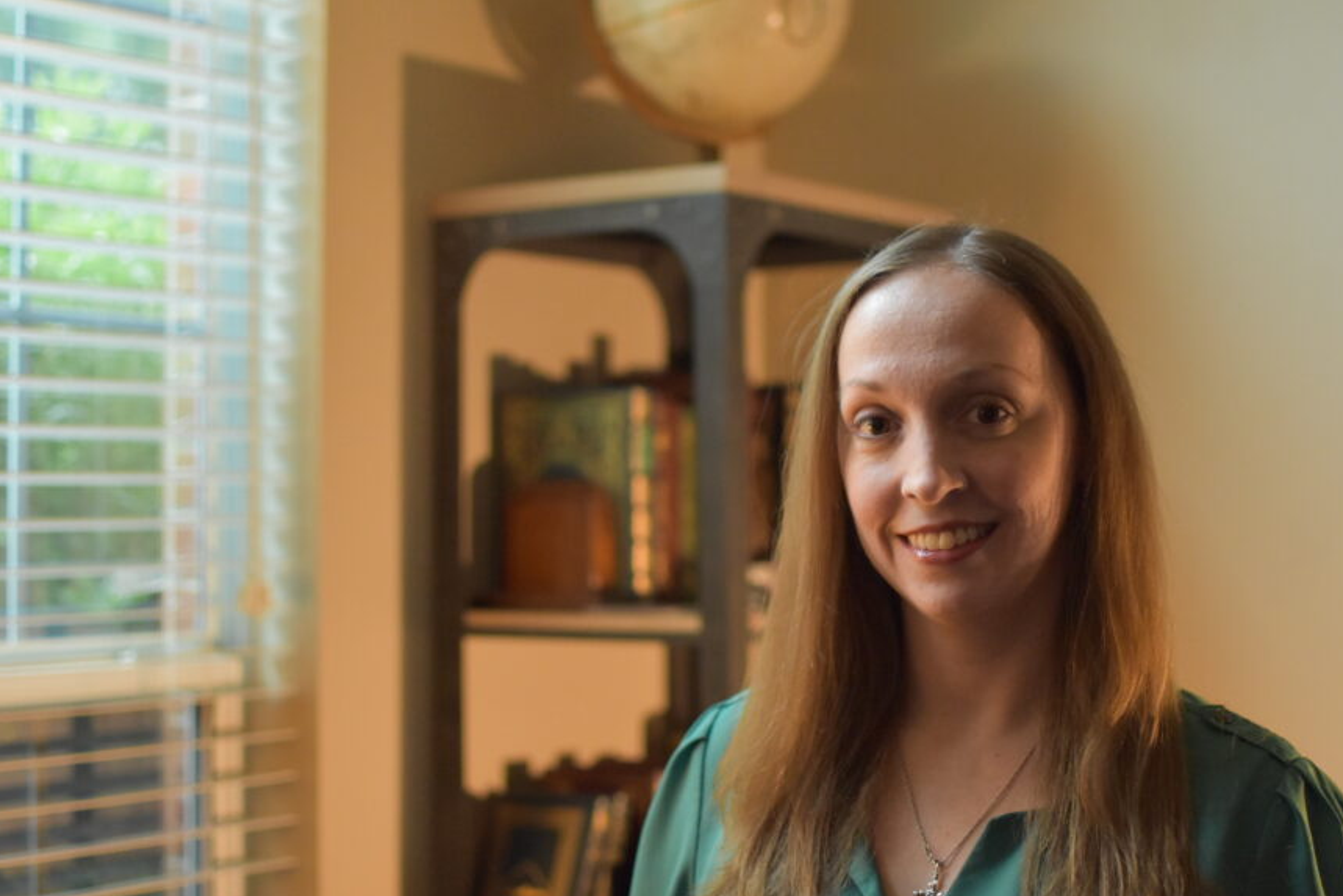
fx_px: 2335
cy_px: 457
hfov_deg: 32.1
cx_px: 713
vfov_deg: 21.7
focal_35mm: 63
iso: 1600
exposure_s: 1/125
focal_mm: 35
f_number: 1.8
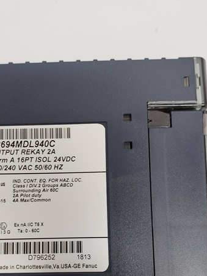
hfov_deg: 31.4
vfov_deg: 40.5
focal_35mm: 46
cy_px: 192
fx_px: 367
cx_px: 81
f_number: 1.8
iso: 290
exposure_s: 1/33.3
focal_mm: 4.75
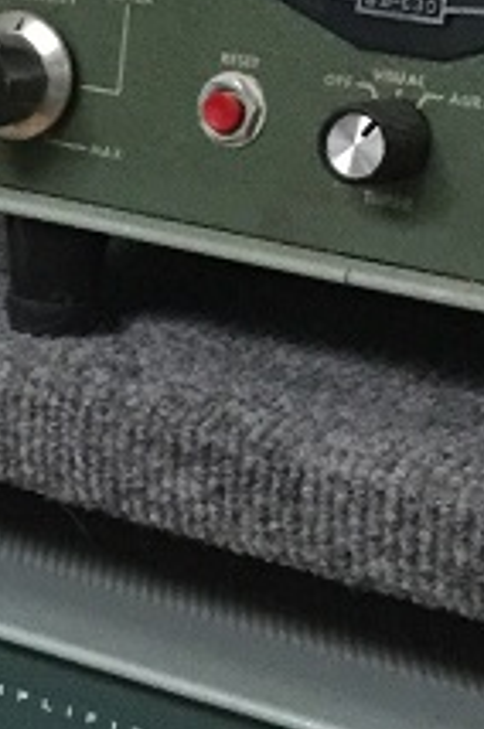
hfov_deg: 8.8
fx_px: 3055
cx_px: -334
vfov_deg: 13.6
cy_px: 194
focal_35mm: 151
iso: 200
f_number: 2.4
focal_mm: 3.3
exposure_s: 1/24
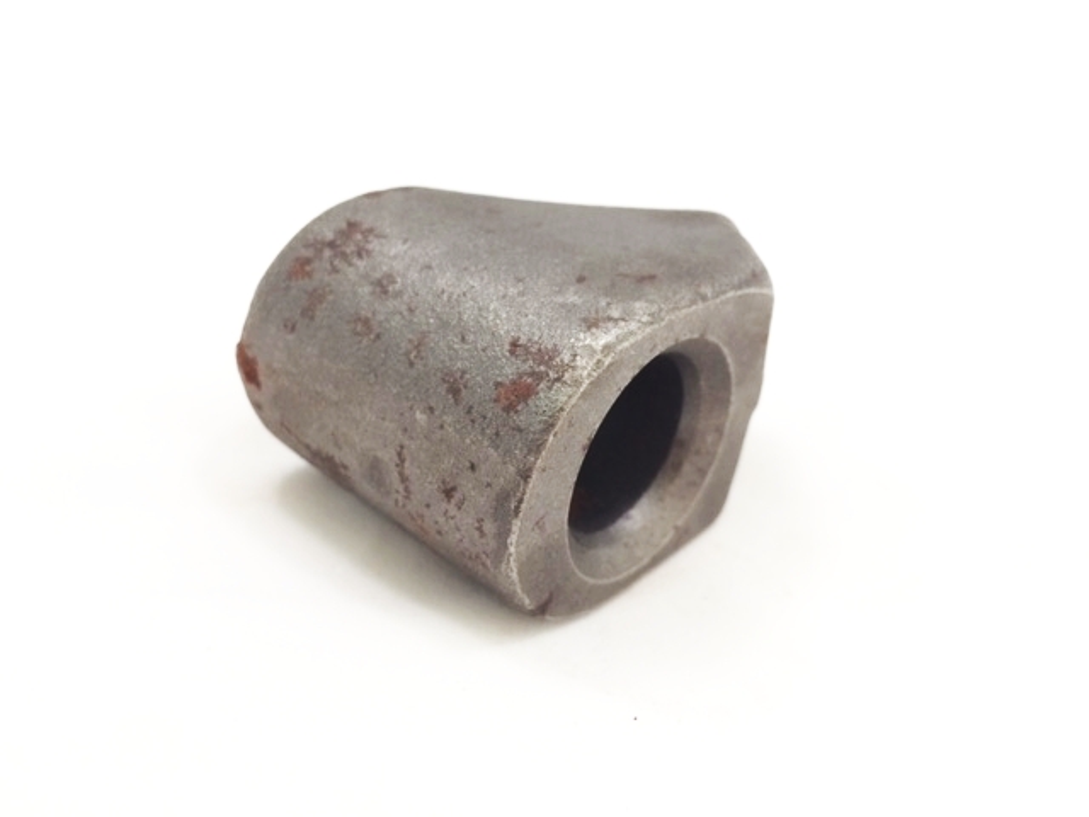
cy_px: 408
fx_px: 912
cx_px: 544
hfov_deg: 61.7
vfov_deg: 48.2
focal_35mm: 29
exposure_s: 1/30
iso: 40
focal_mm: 4.15
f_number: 2.2
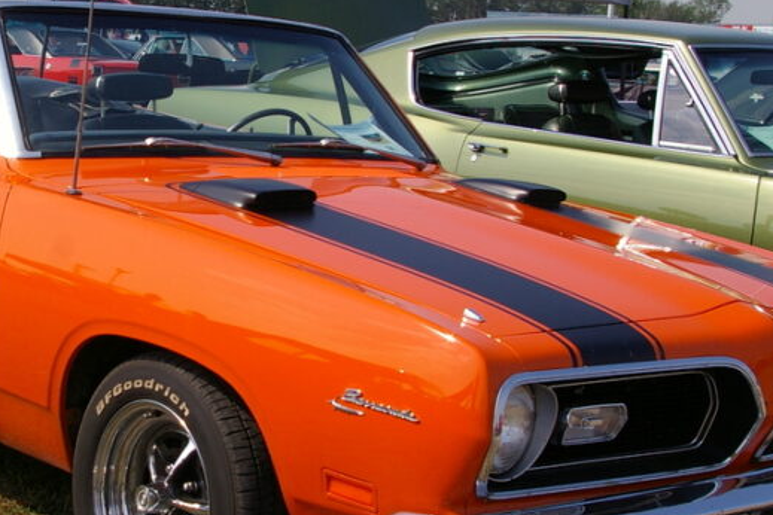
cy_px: 237
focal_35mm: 71
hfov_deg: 28.2
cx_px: 234
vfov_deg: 19.2
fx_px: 1525
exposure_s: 1/500
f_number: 8
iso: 200
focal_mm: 23
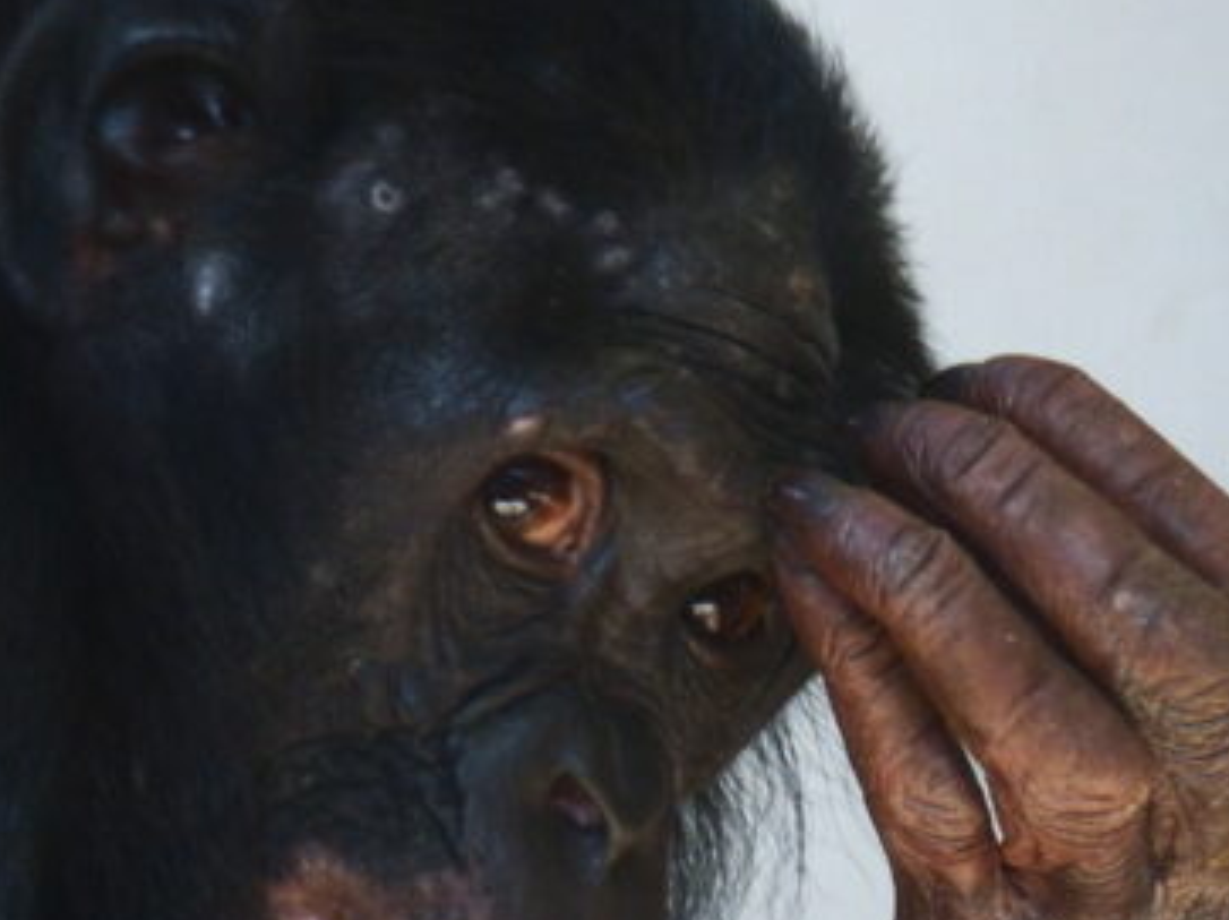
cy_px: 940
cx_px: 469
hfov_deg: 1.8
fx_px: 39312
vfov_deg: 1.3
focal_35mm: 1108
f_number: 4.7
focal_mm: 94
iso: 400
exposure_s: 1/30
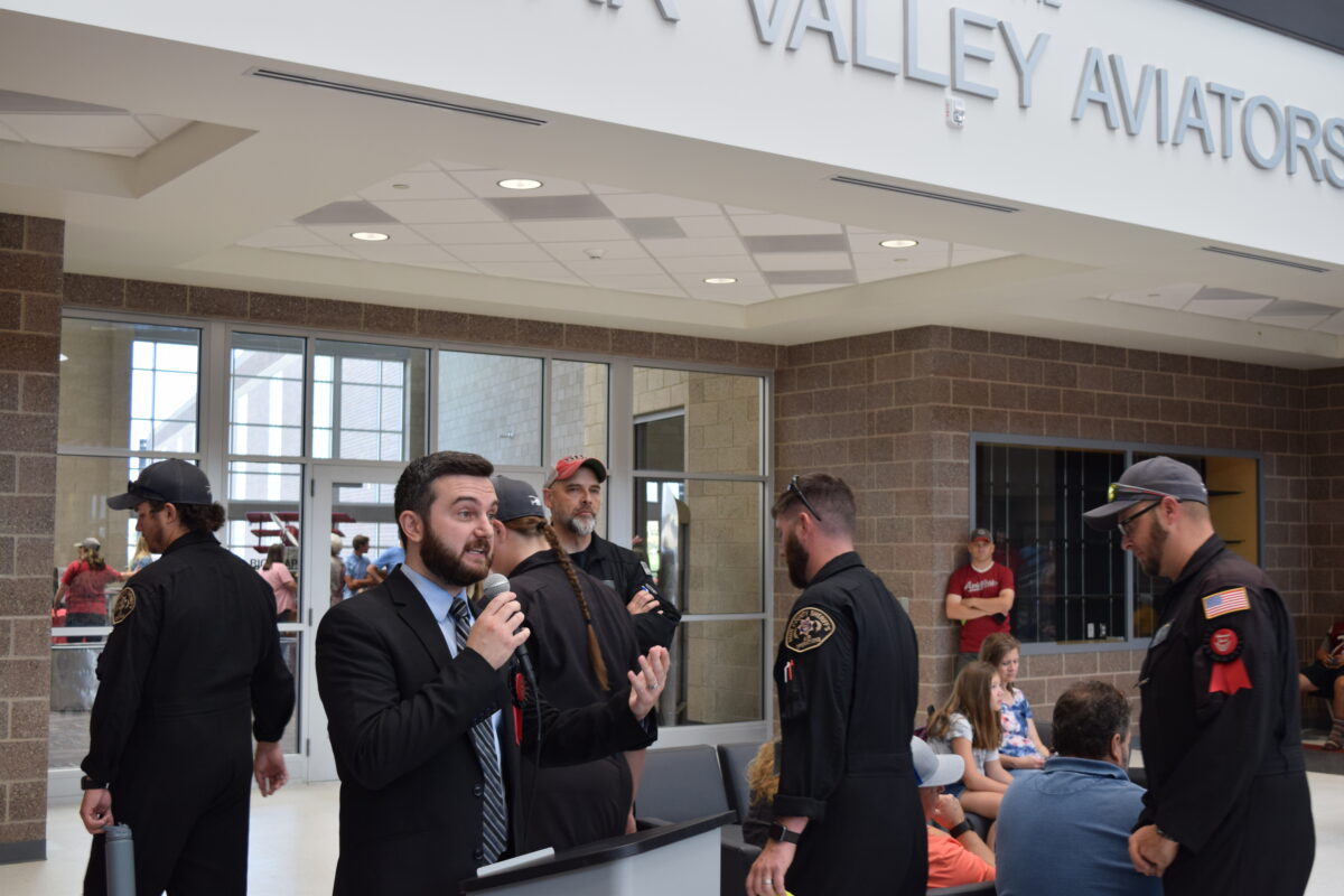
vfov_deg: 30.8
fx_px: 1624
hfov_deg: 45.0
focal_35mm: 44
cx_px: 672
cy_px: 448
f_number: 5.6
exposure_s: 1/125
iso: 400
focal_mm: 29
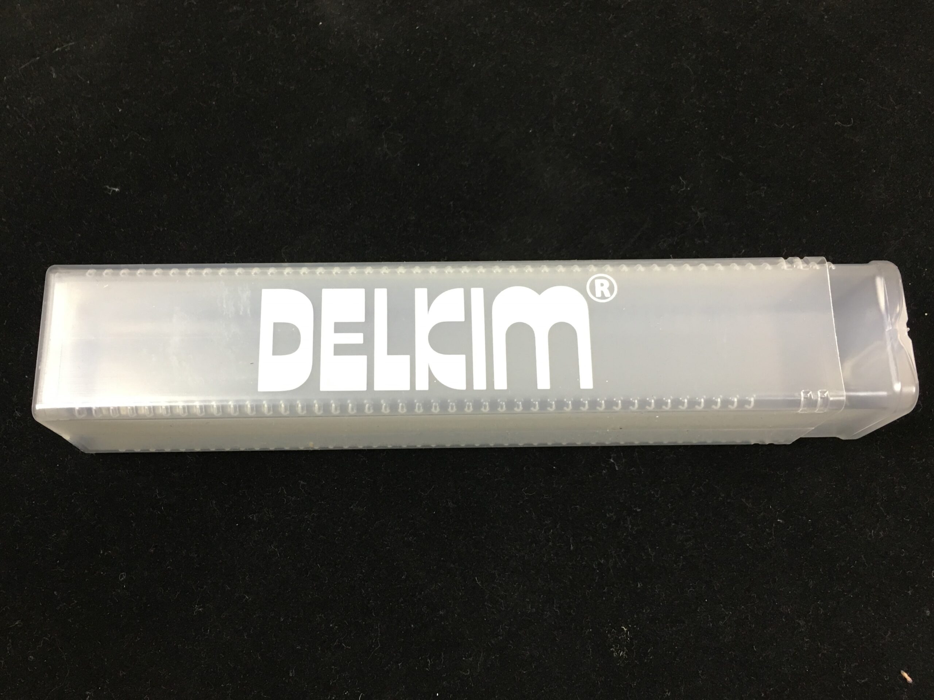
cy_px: 350
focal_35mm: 29
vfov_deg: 48.2
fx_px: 782
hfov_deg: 61.7
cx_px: 467
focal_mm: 4.15
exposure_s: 1/33
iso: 125
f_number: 2.2
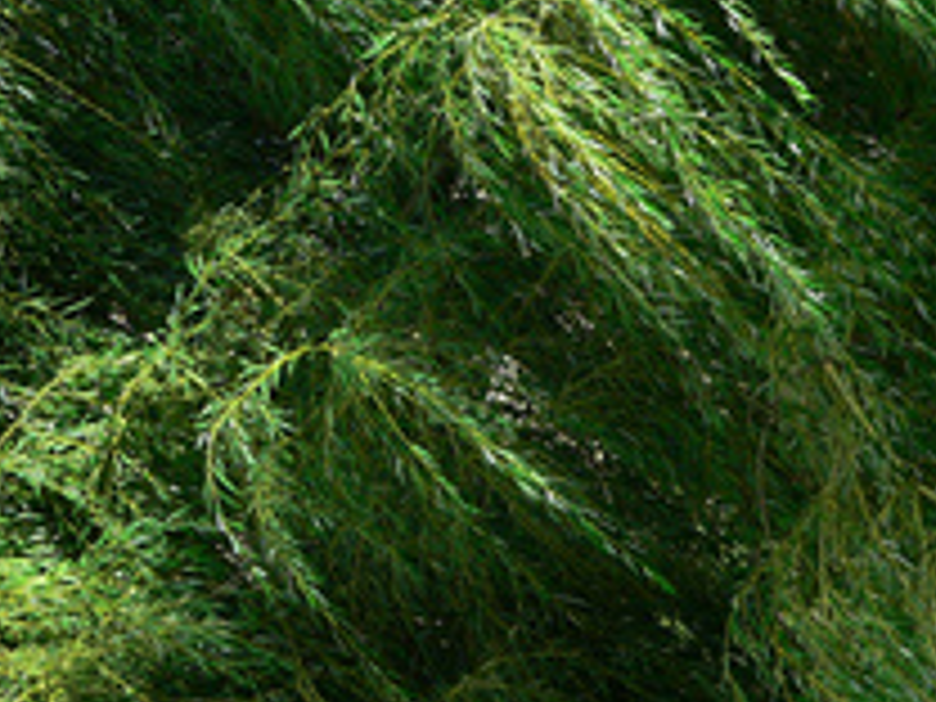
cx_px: 392
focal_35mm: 266
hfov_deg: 7.4
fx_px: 7193
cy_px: 162
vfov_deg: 5.6
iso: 80
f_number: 4
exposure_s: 1/200
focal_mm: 18.2
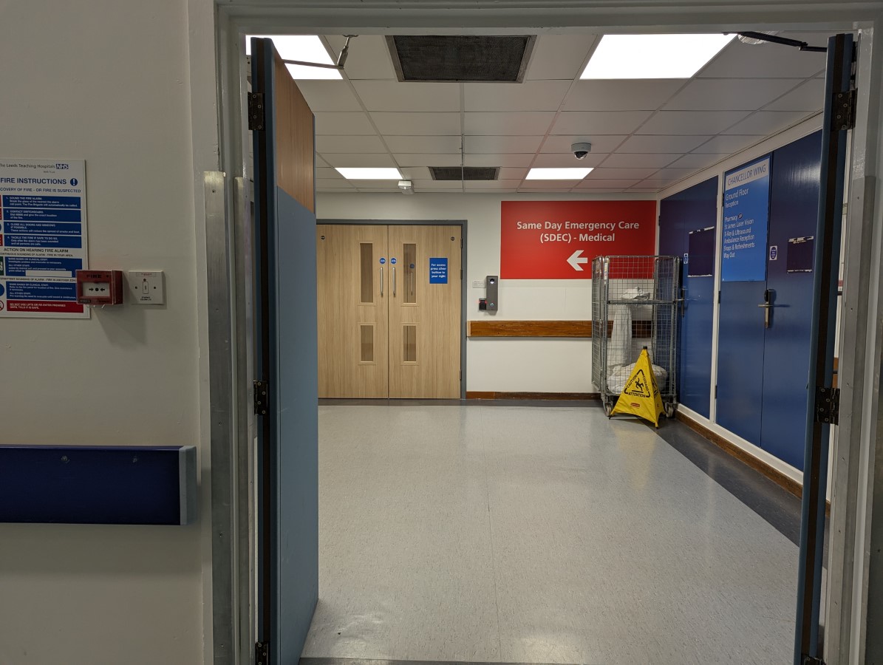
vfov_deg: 56.9
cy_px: 332
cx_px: 442
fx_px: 613
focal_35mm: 24
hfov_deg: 71.5
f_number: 1.85
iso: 44
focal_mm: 6.81
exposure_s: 1/36.3
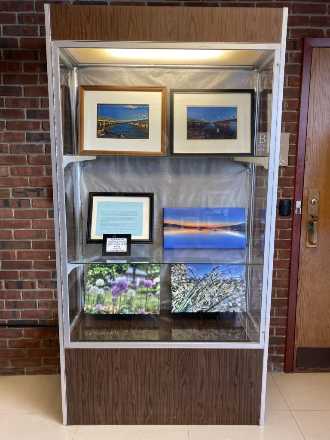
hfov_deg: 53.1
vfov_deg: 67.3
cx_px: 165
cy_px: 220
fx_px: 330
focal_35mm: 26
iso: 100
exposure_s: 1/120
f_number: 1.8
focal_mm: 4.25
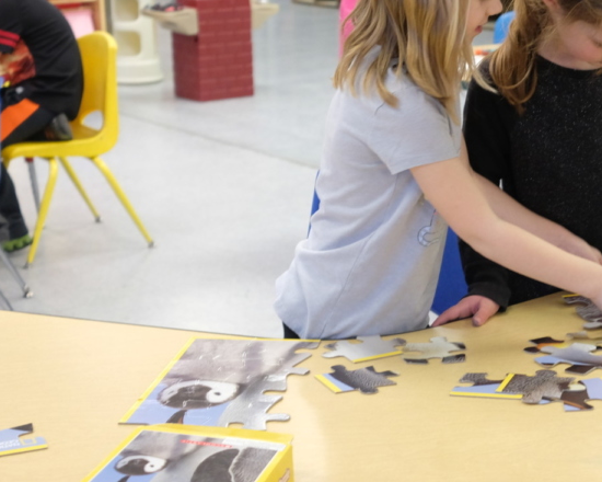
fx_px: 1497
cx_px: 474
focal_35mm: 84
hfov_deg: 22.5
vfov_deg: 18.3
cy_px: 219
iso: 1250
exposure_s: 1/125
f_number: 3.2
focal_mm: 27
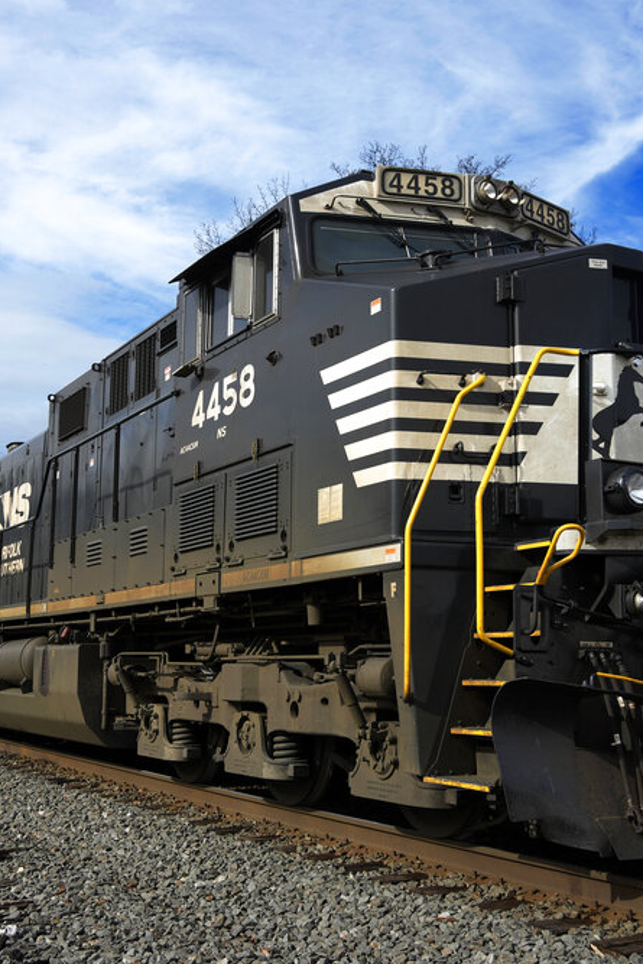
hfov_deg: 31.2
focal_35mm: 43
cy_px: 485
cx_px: 275
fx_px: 1151
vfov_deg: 45.4
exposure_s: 1/500
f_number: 5
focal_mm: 28
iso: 100
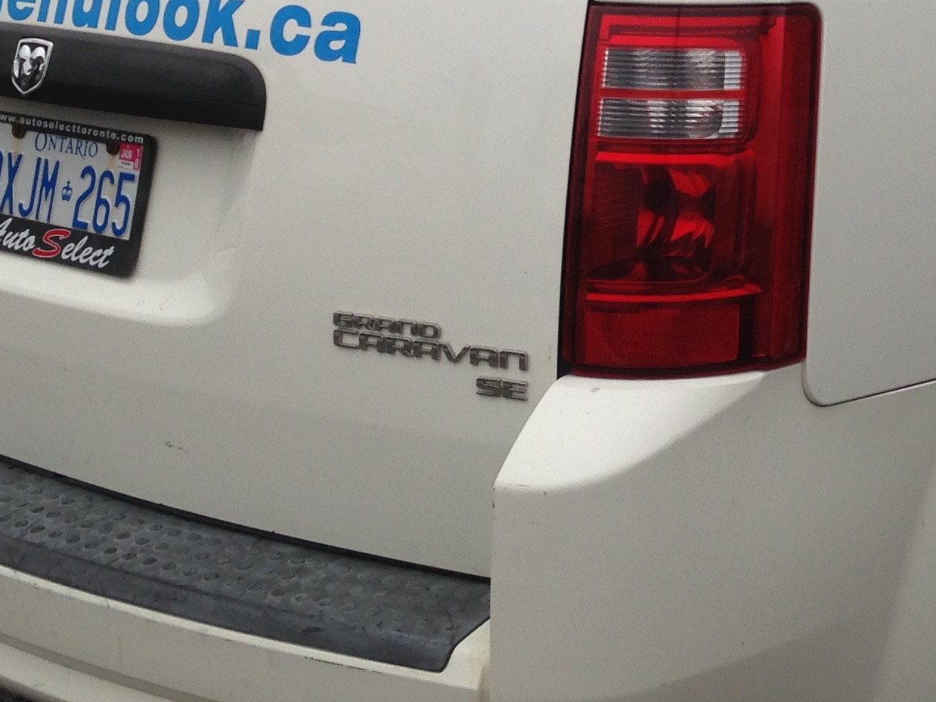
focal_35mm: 87
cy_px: -156
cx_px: 659
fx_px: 2353
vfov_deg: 16.2
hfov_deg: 22.4
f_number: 2.4
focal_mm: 4.12
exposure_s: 1/565
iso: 50
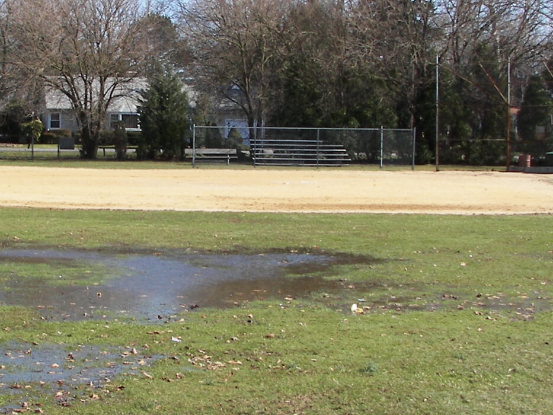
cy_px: 193
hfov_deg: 24.4
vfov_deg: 18.7
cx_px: 132
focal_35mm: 79
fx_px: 1262
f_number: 2.8
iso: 50
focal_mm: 6
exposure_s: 1/640
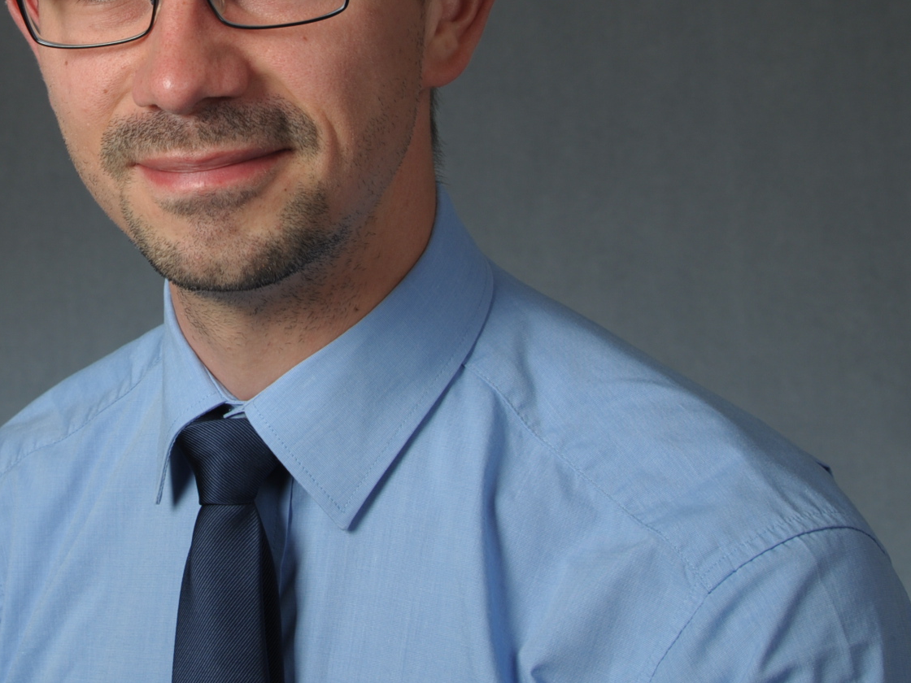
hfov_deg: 11.5
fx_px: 4500
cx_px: 162
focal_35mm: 171
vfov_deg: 8.7
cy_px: 128
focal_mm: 62
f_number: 13
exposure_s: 1/160
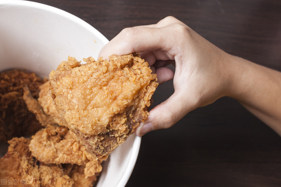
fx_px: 409
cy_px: 94
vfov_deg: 25.7
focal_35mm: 52
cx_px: 140
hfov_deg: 37.9
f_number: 6.7
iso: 400
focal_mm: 35
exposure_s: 1/90
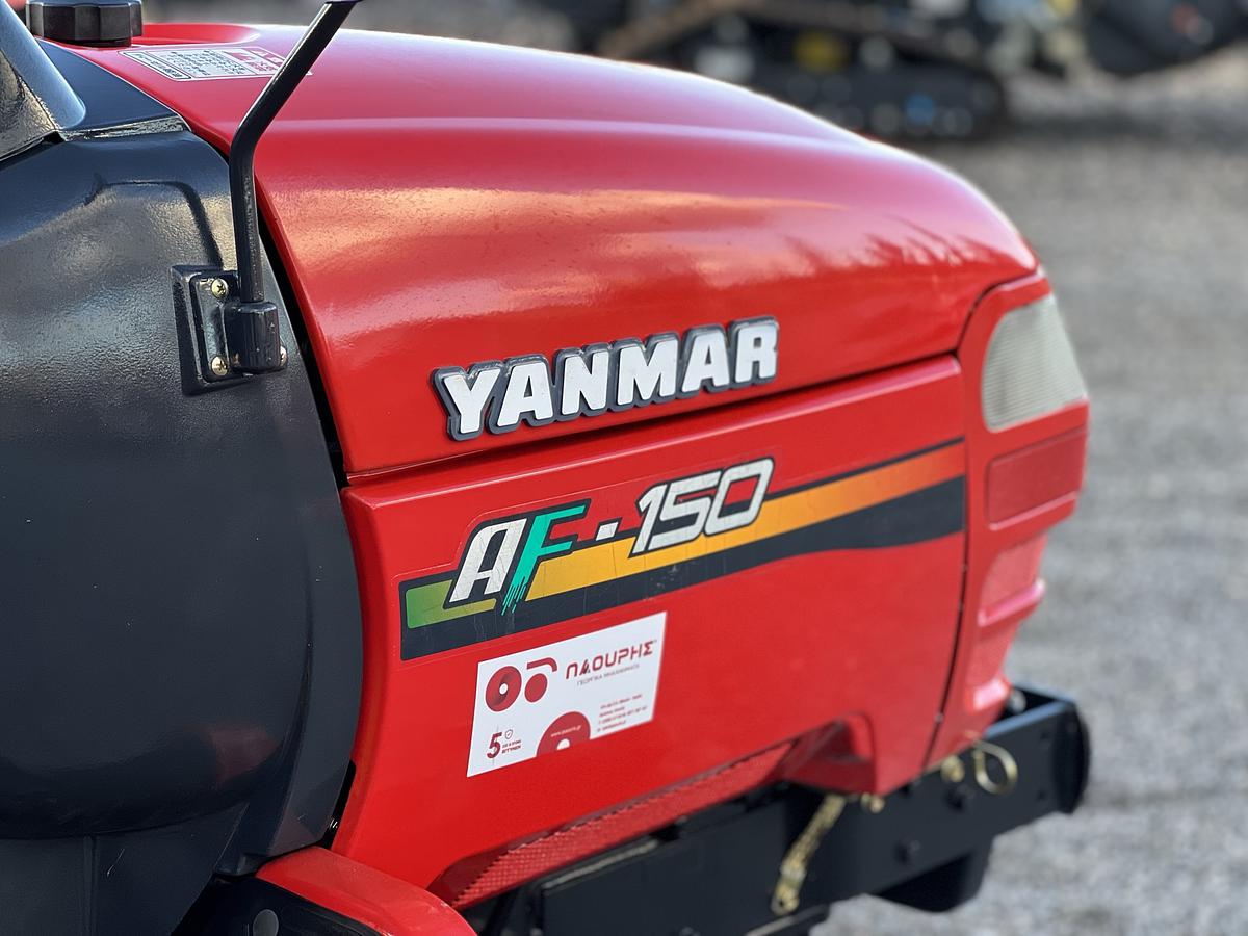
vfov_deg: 19.1
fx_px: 2776
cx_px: 624
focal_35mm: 77
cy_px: 468
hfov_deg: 25.3
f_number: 2.8
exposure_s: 1/121
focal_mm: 9
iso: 80
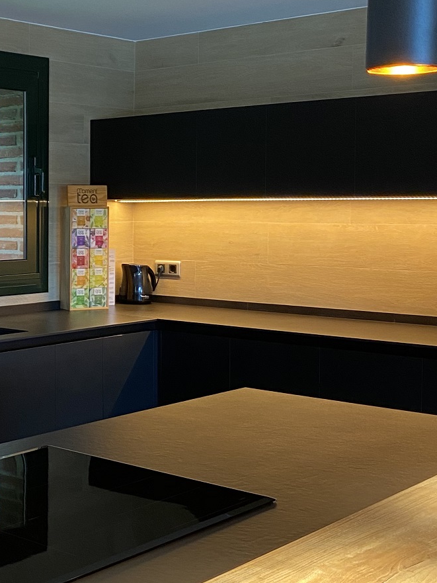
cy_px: 277
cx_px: -6
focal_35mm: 59
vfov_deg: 32.7
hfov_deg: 23.7
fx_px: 993
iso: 125
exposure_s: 1/50
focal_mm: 4.25
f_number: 1.8
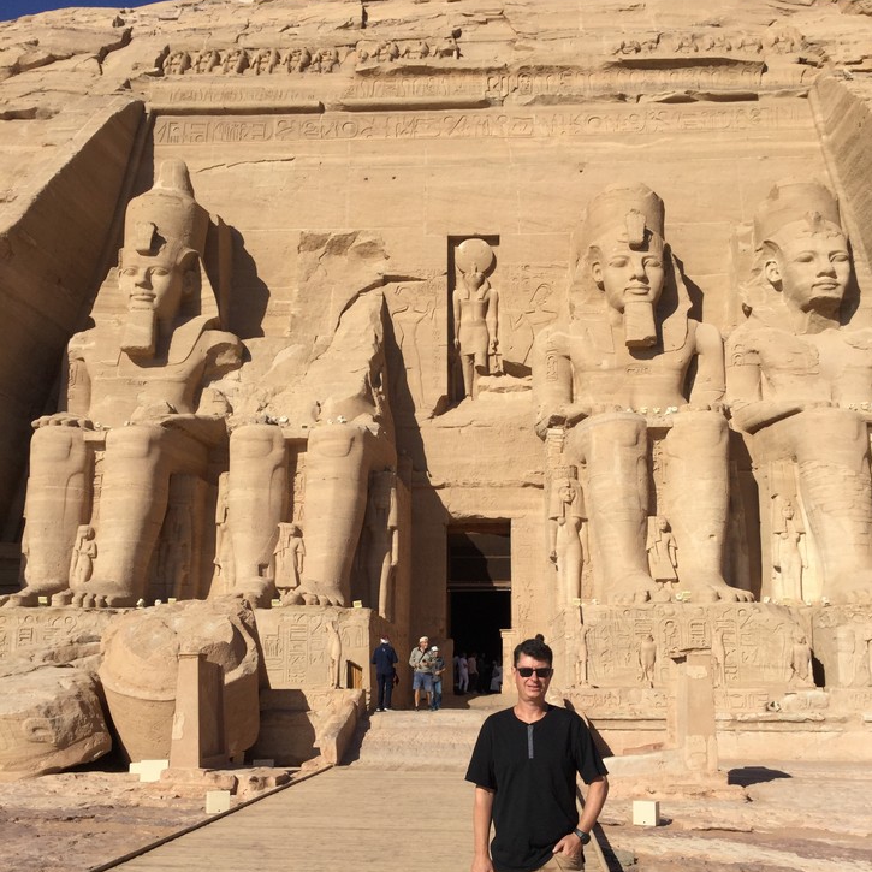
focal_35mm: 37
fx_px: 1054
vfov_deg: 44.5
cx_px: 440
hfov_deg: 44.9
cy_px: 559
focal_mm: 3.3
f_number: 2.4
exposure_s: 1/2469
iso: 25
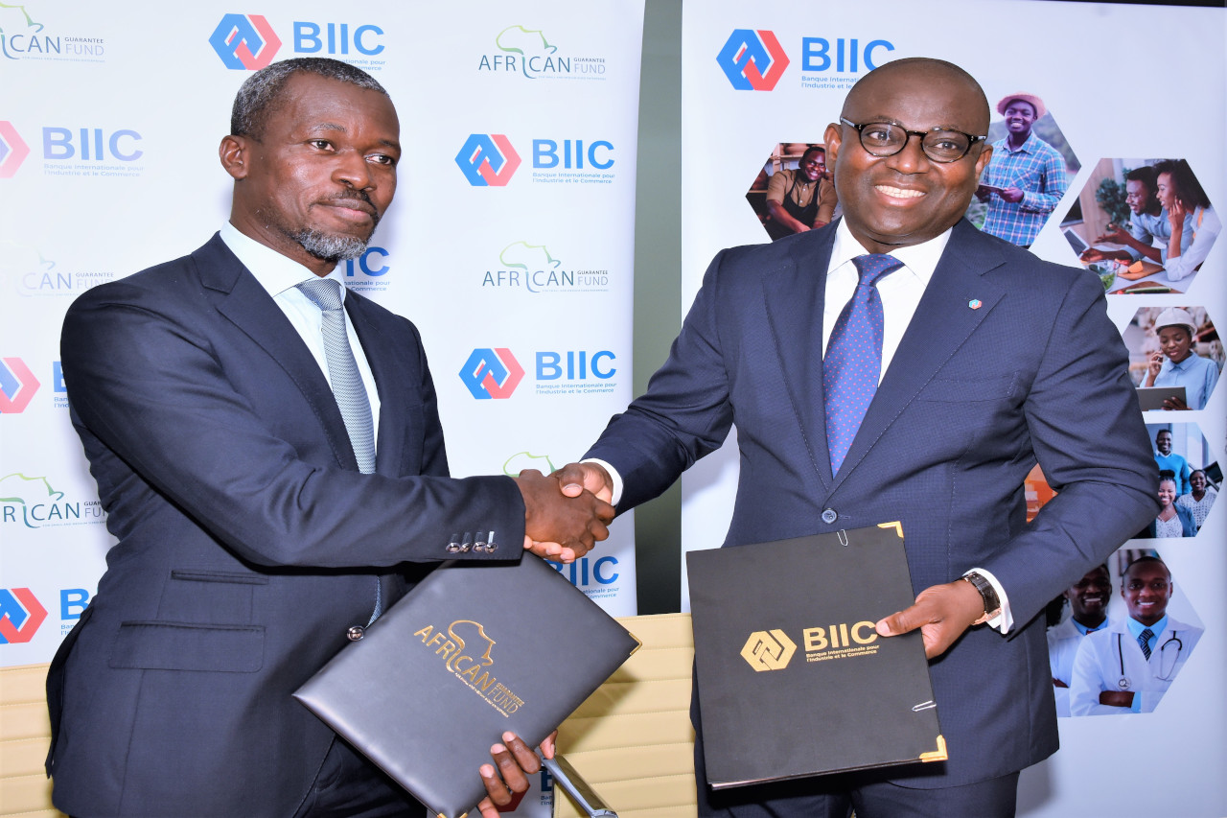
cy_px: 409
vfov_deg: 31.9
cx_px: 614
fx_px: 1431
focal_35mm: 42
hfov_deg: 46.4
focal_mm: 42
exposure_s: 1/200
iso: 1250
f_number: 7.1
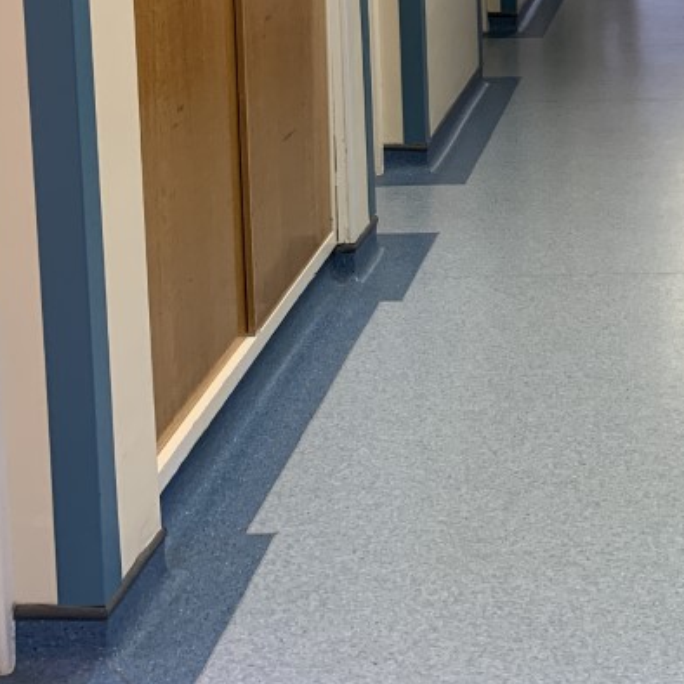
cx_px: 724
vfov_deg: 23.0
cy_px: -87
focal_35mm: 70
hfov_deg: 23.4
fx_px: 1565
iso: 80
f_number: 1.8
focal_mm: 4.25
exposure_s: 1/50
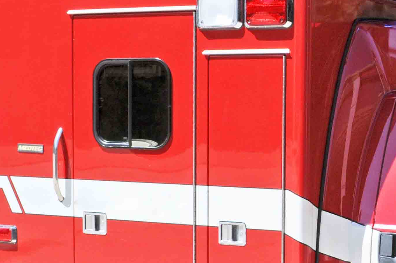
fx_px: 1143
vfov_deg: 13.1
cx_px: 357
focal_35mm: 104
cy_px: 182
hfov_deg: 19.3
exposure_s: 1/200
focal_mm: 22
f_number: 14
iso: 200
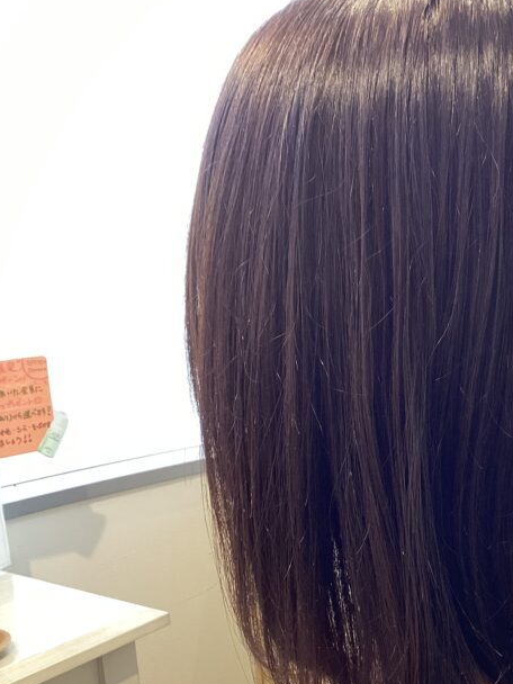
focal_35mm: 51
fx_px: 1008
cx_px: 414
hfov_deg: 27.9
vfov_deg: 36.9
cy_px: 478
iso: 80
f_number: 2.4
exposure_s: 1/100
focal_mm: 3.3
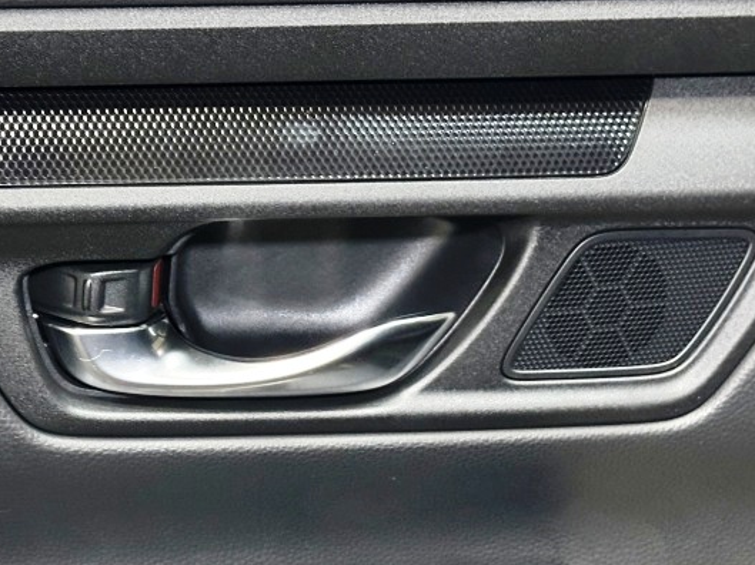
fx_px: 2027
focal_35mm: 93
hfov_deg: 21.0
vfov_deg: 15.8
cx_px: 264
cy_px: 454
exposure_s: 1/30
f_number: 1.78
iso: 640
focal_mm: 6.86
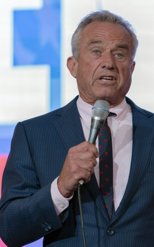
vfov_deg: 7.5
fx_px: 1874
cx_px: 112
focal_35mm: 279
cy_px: 123
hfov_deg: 4.7
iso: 1250
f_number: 2.8
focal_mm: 182
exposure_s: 1/200
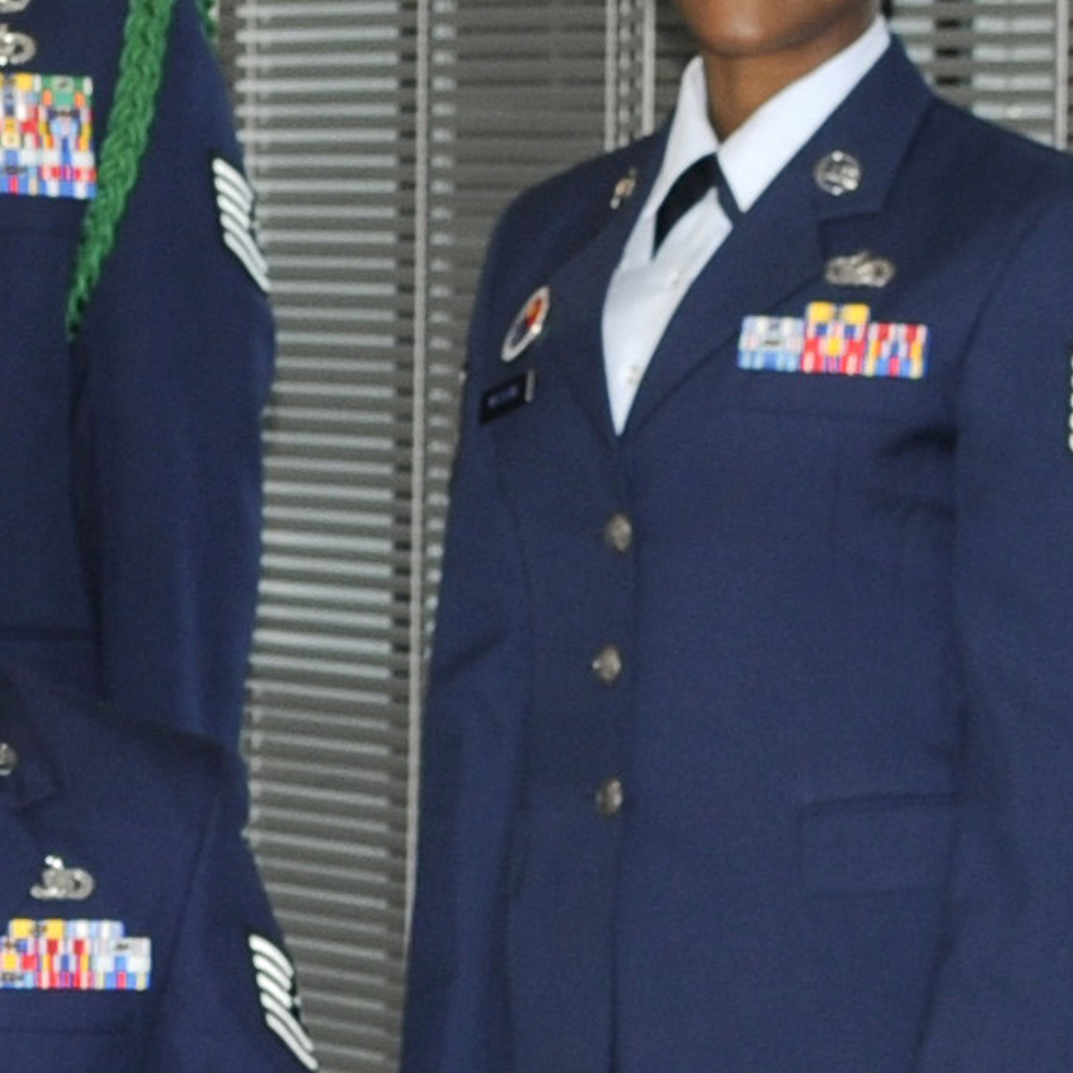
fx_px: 11613
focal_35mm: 331
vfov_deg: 5.3
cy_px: 723
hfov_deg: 5.0
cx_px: -2215
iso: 200
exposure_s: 1/60
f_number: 3.5
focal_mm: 35
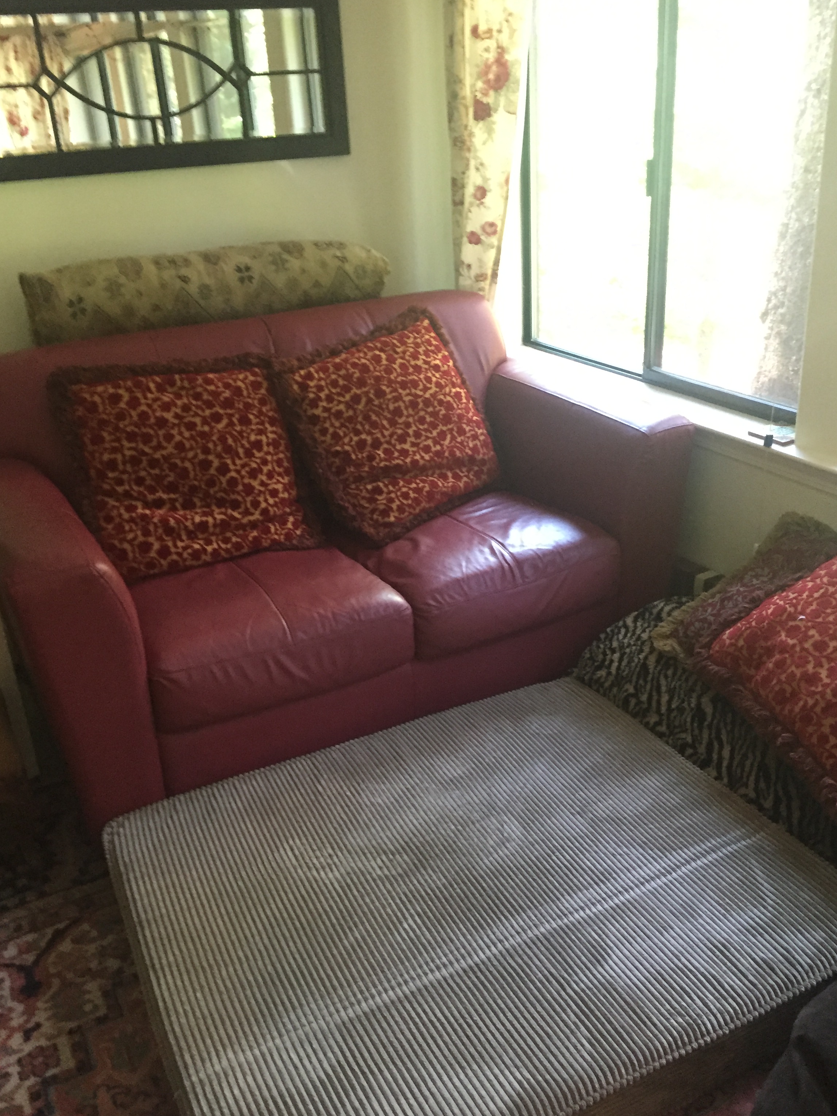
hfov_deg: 45.4
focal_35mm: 31
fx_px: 999
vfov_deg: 58.3
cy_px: 553
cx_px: 424
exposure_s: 1/15
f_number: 2.2
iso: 250
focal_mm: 4.15
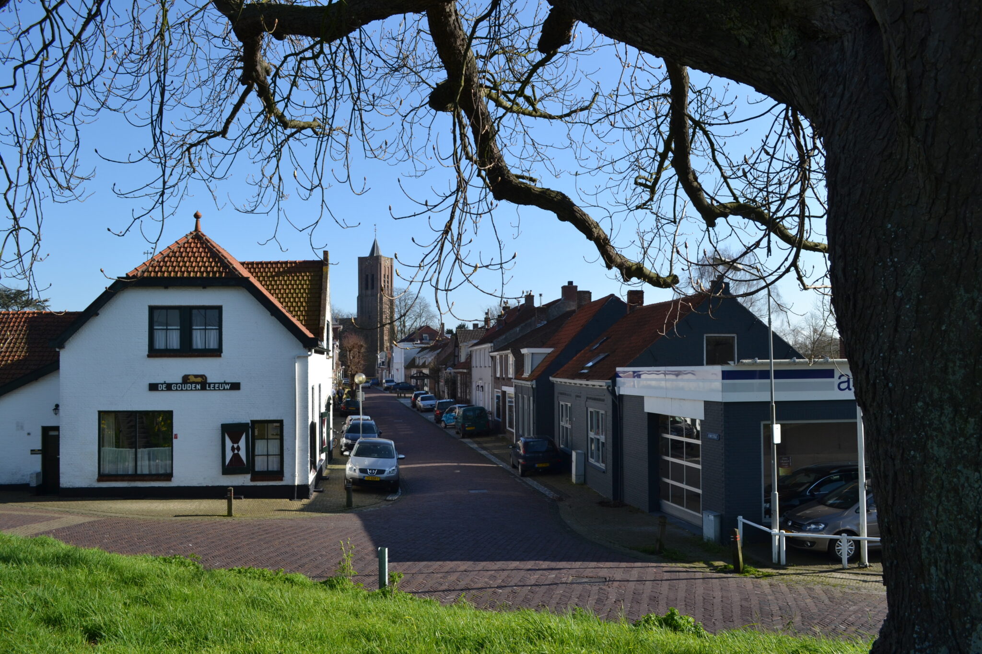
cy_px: 327
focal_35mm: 30
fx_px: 818
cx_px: 491
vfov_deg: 43.6
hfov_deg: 61.9
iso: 100
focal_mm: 20
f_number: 7.1
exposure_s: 1/200
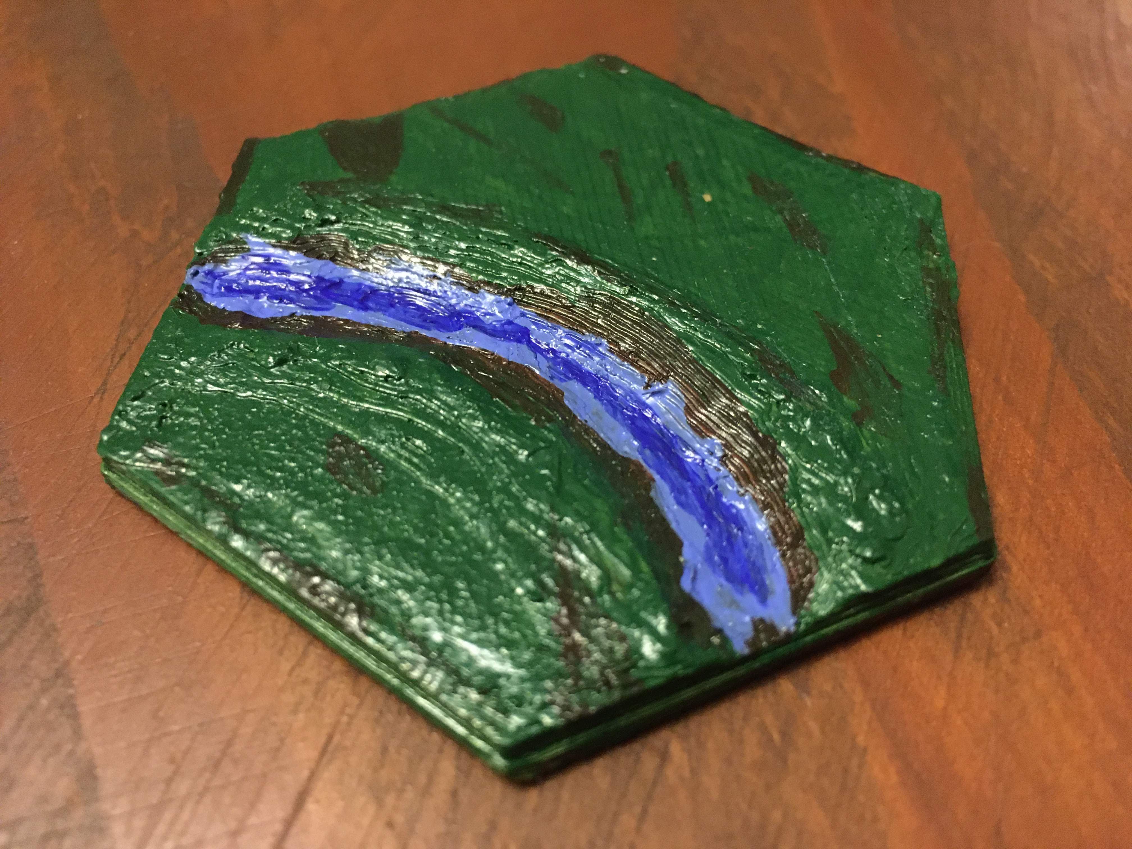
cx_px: 566
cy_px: 424
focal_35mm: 29
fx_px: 948
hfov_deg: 61.7
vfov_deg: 48.2
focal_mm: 4.15
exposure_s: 1/17
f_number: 2.2
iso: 500
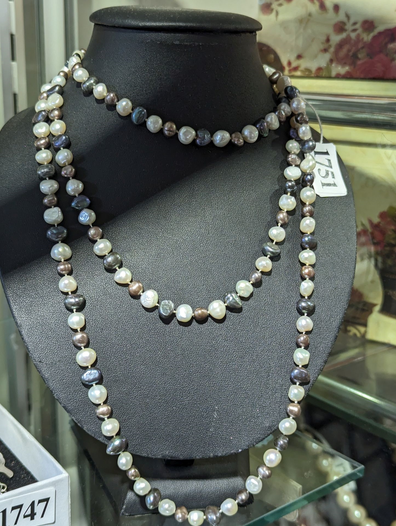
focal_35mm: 51
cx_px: 197
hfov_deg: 28.6
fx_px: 776
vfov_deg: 37.4
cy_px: 266
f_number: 1.85
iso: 196
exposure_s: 1/99.9
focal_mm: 6.81
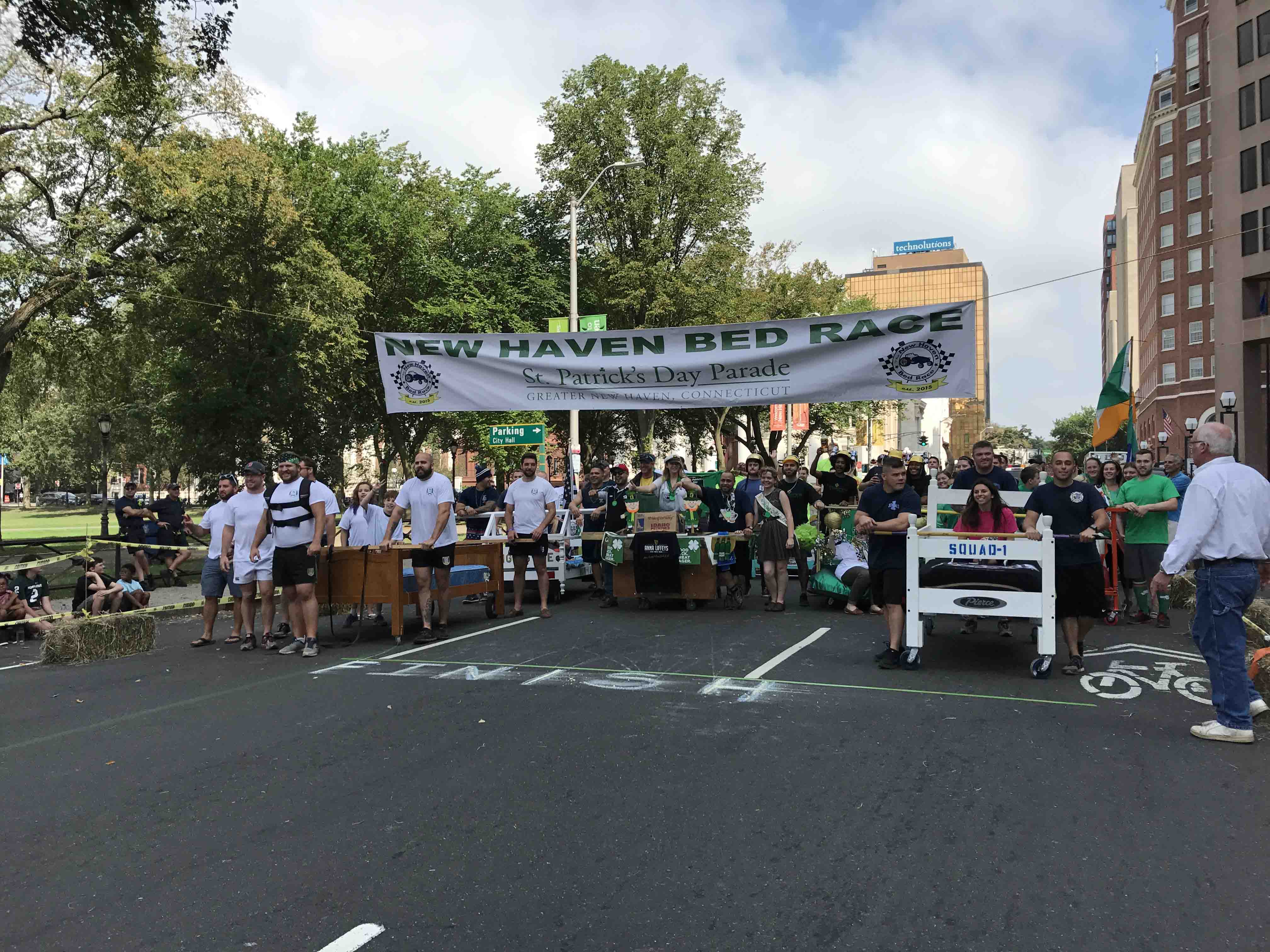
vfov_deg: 49.7
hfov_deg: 63.4
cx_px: 635
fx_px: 1027
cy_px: 476
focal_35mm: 28
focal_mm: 3.99
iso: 20
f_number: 1.8
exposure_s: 1/1842
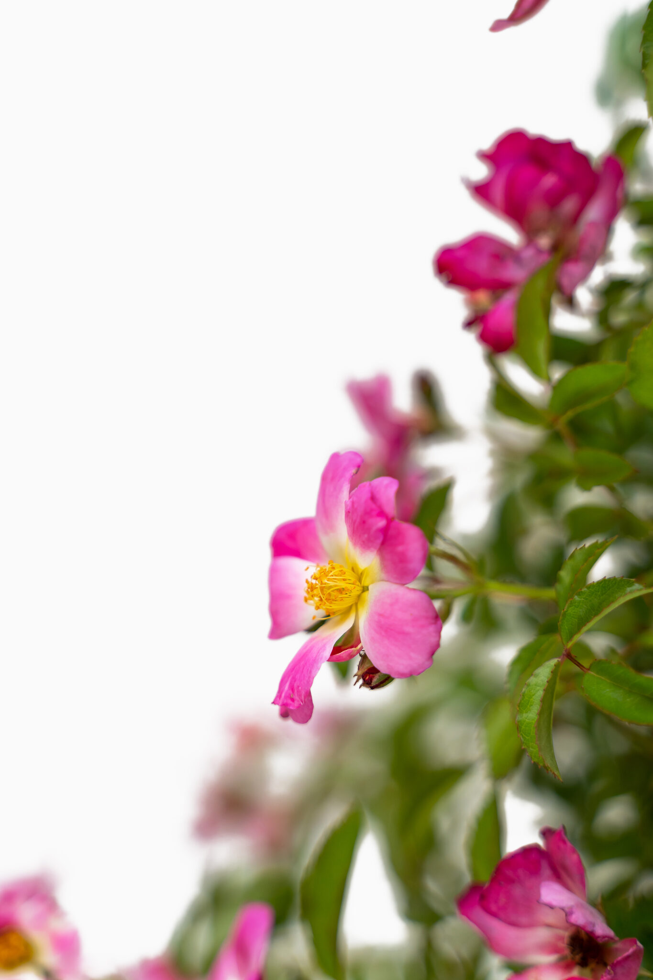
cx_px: 326
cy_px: 490
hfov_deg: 18.2
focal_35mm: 75
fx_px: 2041
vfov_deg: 27.0
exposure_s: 1/250
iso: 400
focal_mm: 75
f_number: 3.5
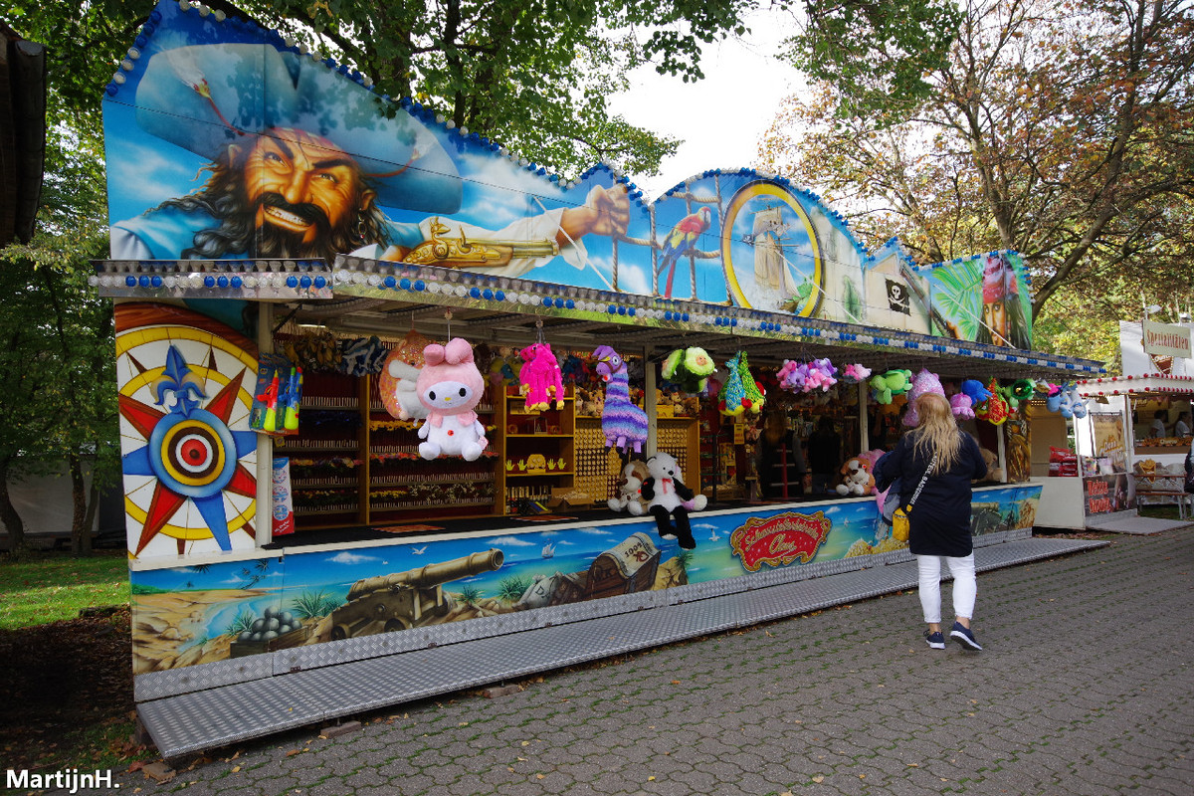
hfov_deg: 73.7
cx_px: 597
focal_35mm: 24
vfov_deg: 53.1
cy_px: 398
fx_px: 796
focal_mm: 16
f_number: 8
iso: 400
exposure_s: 1/125
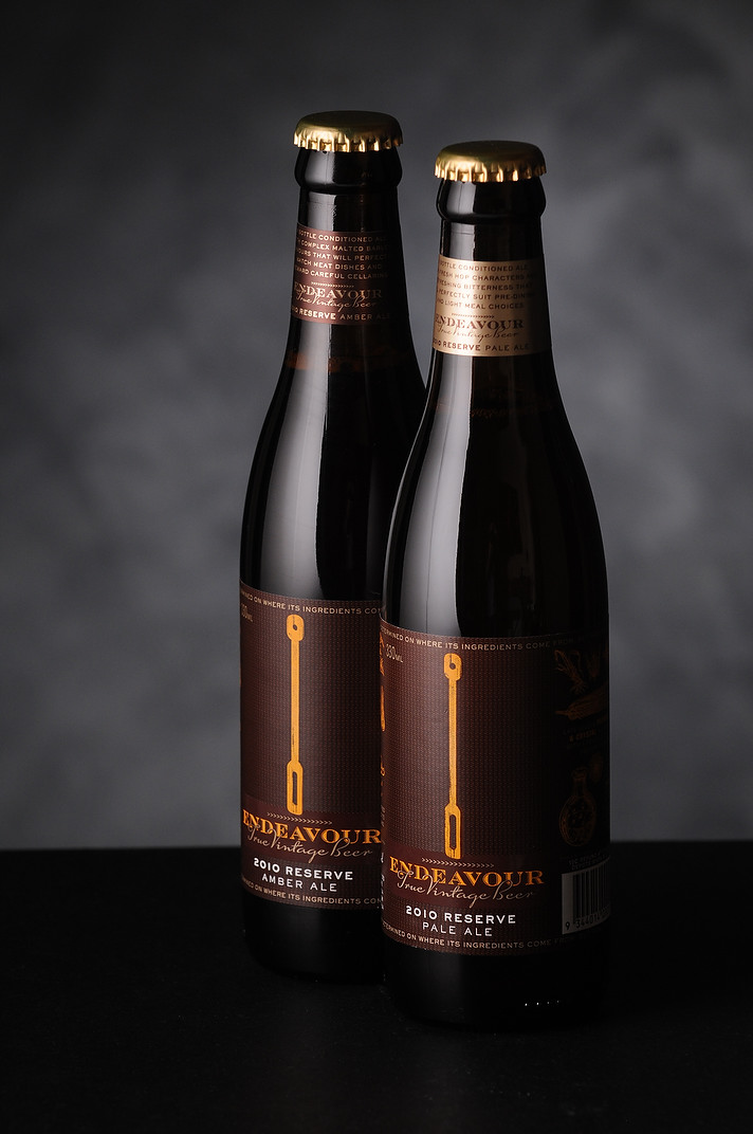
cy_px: 567
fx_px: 7077
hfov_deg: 6.1
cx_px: 376
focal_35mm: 225
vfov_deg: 9.2
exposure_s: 1/100
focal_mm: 150
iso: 400
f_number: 8
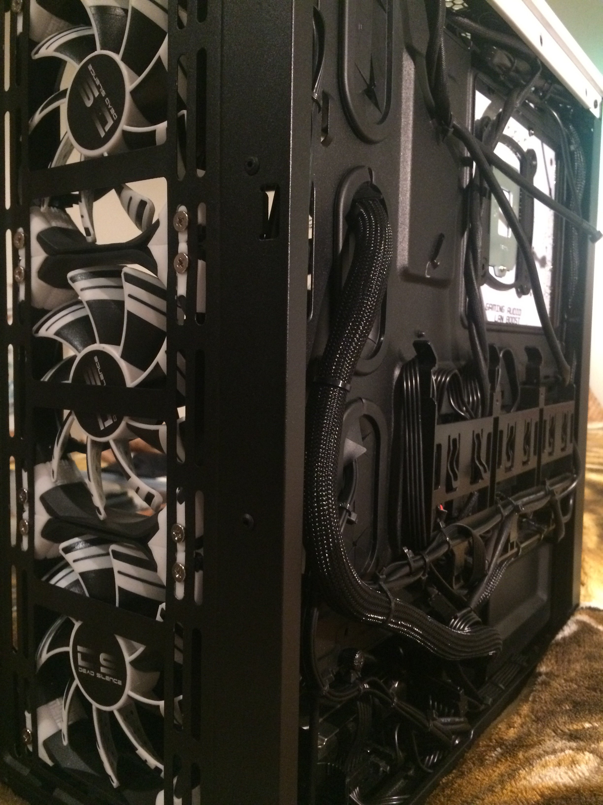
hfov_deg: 48.2
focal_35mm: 29
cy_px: 402
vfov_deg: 61.7
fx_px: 674
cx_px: 302
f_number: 2.2
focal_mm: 4.15
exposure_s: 1/17
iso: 320
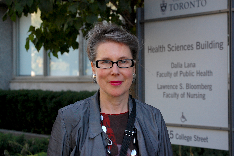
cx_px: 117
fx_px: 536
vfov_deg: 16.5
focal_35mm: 82
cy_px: 78
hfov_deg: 24.6
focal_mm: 55
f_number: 8
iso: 800
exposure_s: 1/320
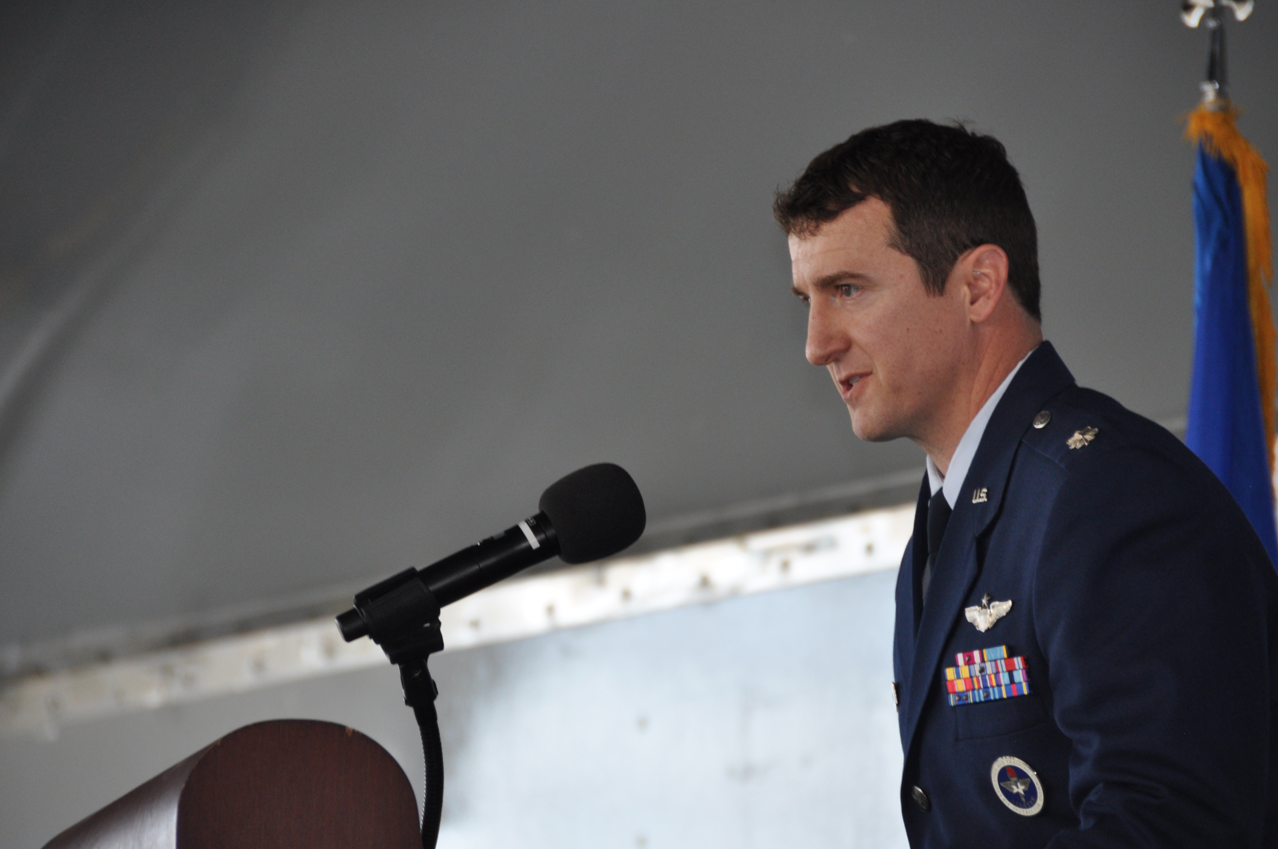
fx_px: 10637
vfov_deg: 4.6
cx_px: 639
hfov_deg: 6.9
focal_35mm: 300
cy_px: 424
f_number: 5.6
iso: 720
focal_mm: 200
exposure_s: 1/125
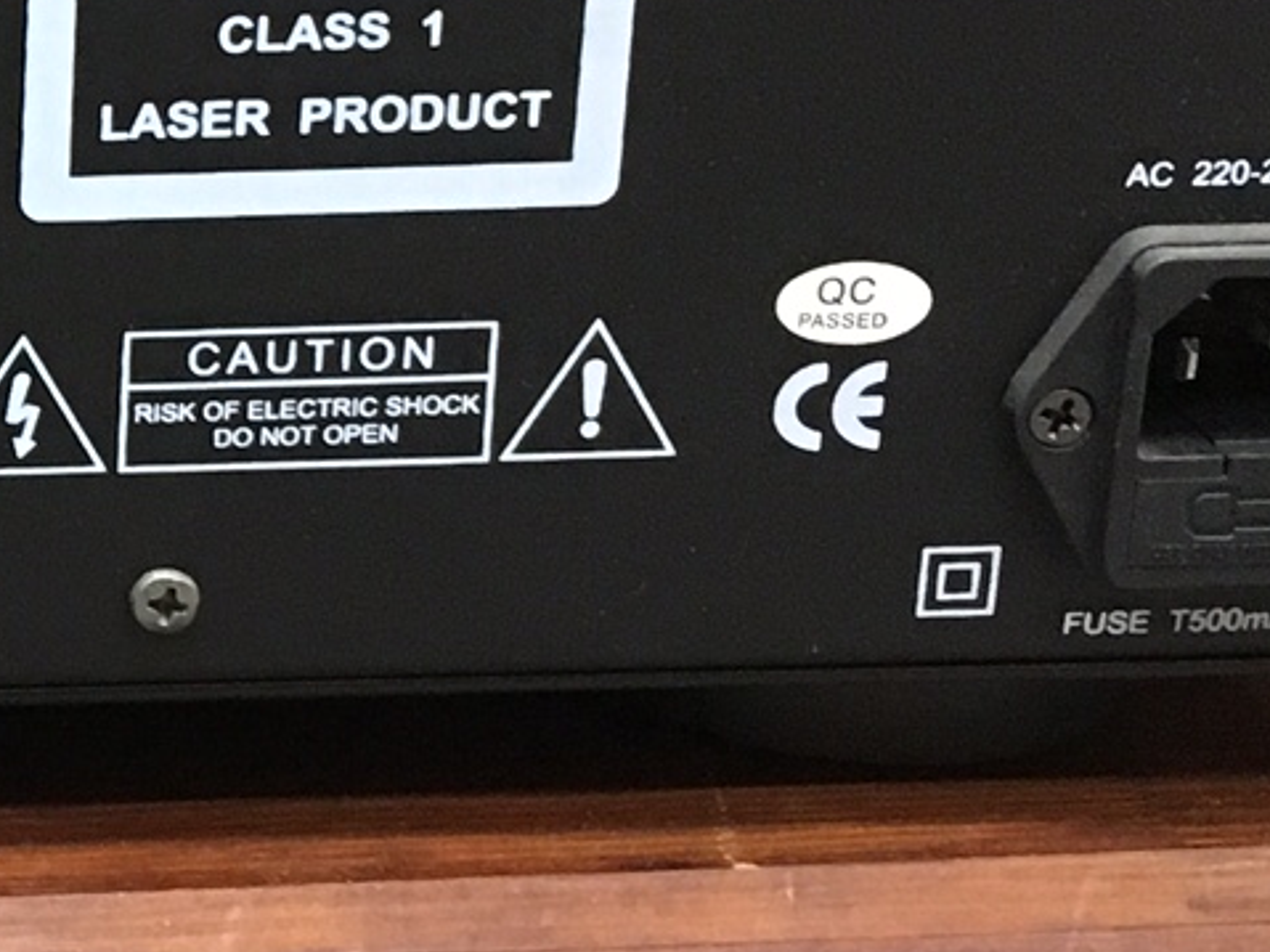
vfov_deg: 12.1
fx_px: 4475
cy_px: 98
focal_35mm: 122
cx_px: -801
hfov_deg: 14.7
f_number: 2.2
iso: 200
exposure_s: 1/17
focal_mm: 4.15
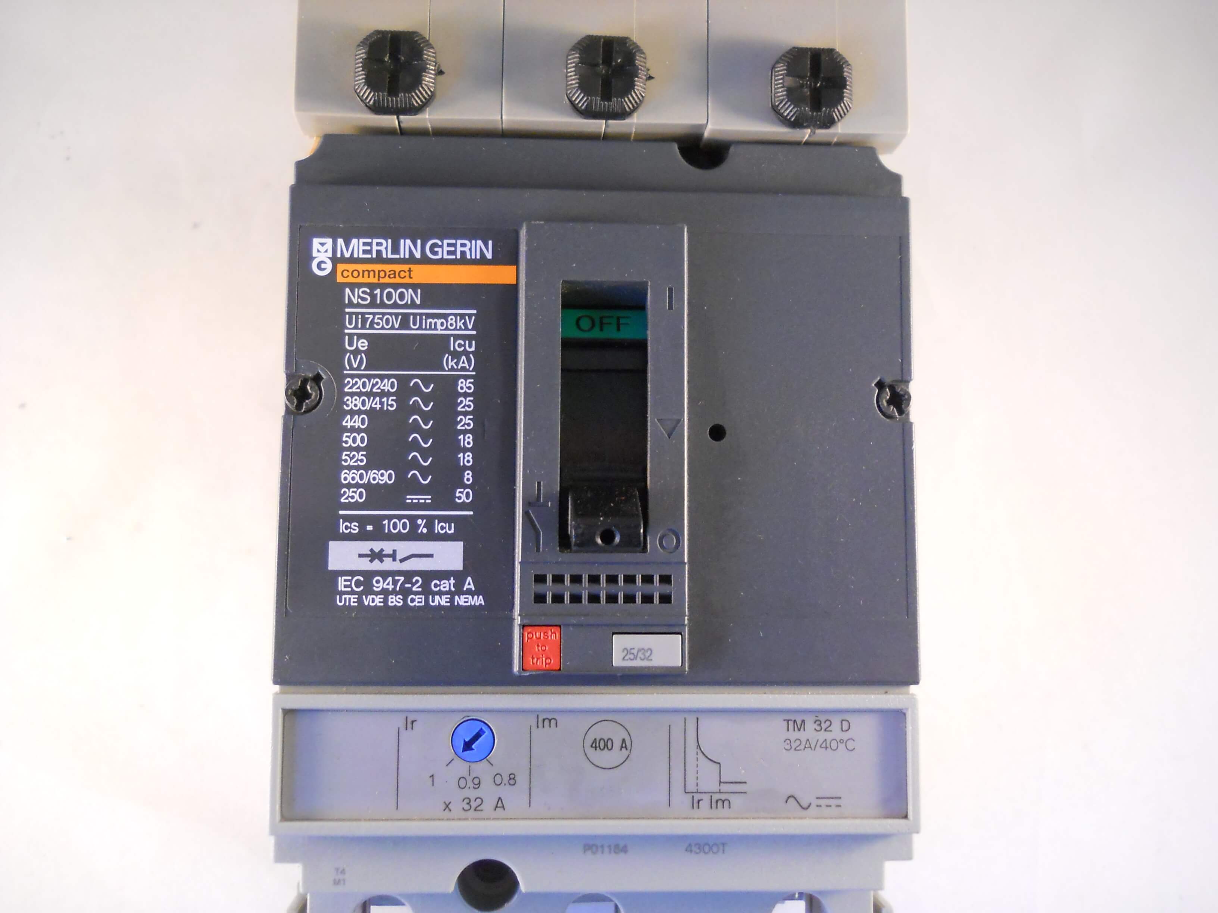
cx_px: 609
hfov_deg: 45.8
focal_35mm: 41
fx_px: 1443
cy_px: 456
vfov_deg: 35.1
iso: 400
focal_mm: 6.7
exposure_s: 1/30
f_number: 3.1
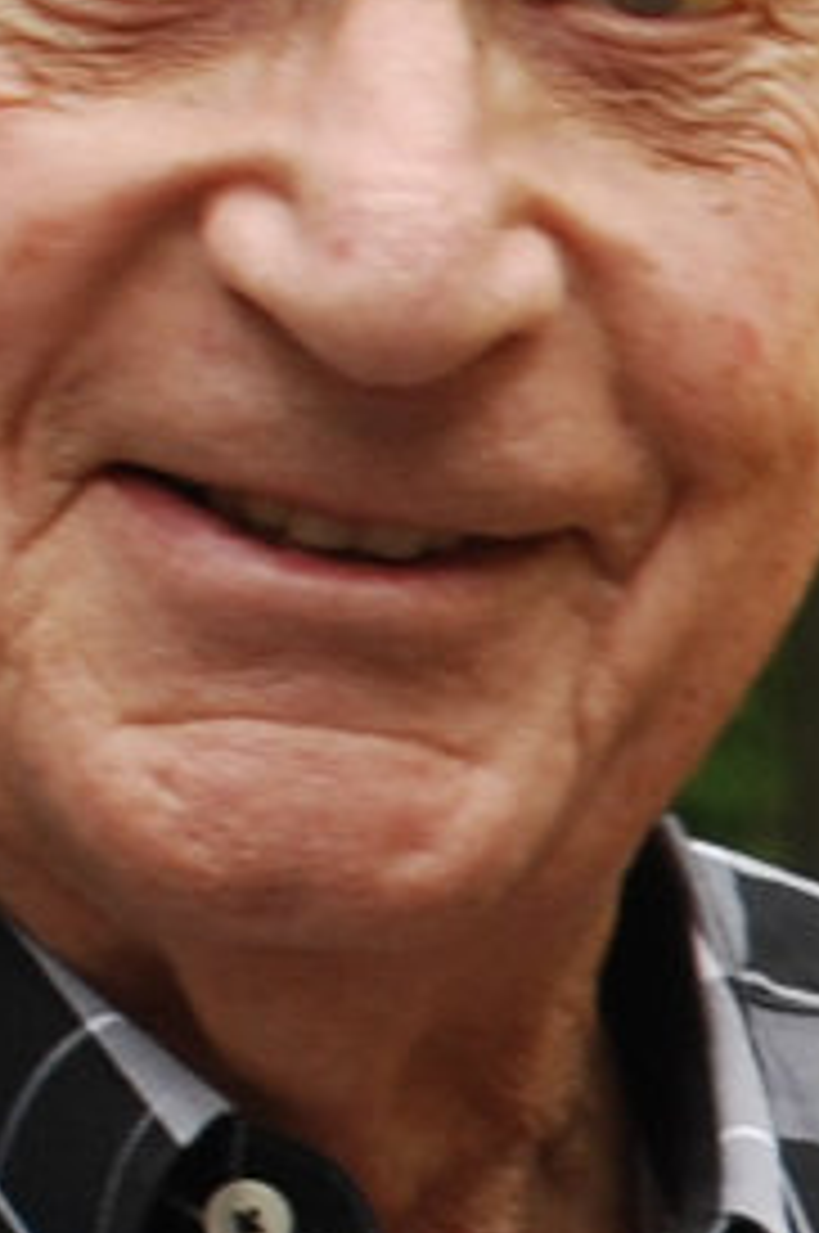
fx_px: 2634
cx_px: 320
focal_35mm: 77
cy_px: 248
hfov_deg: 17.7
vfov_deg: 25.9
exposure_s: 1/60
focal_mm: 26
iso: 200
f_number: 4
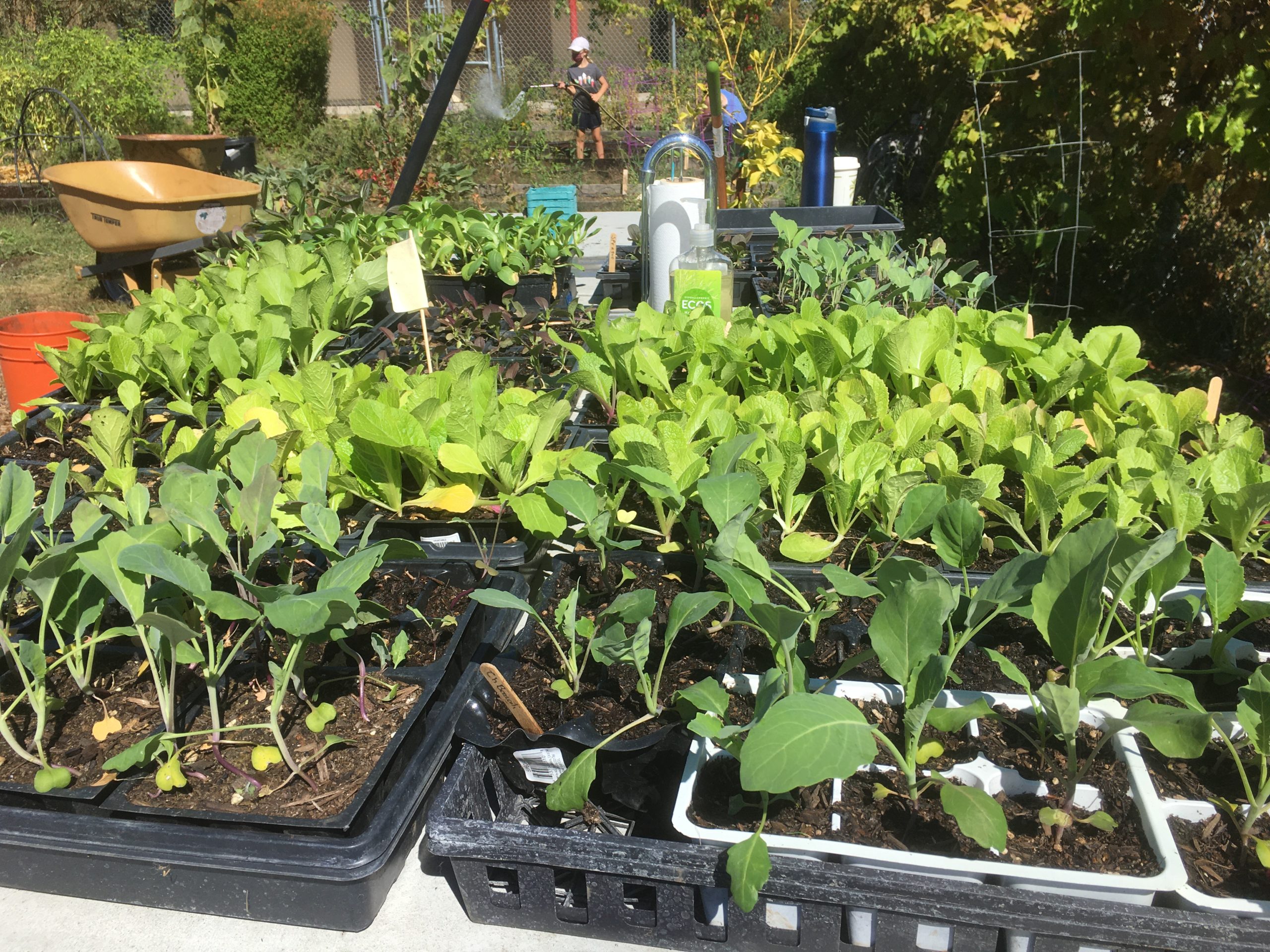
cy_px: 476
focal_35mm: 29
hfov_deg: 61.7
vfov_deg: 48.2
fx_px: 1064
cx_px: 635
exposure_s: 1/1637
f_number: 2.2
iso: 25
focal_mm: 4.15
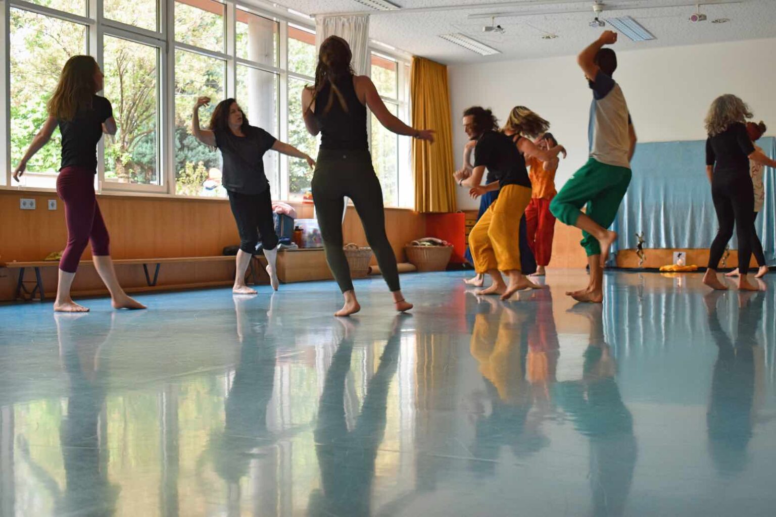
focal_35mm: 46
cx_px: 388
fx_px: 1002
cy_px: 258
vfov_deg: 28.9
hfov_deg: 42.3
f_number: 4.2
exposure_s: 1/80
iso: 400
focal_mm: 31
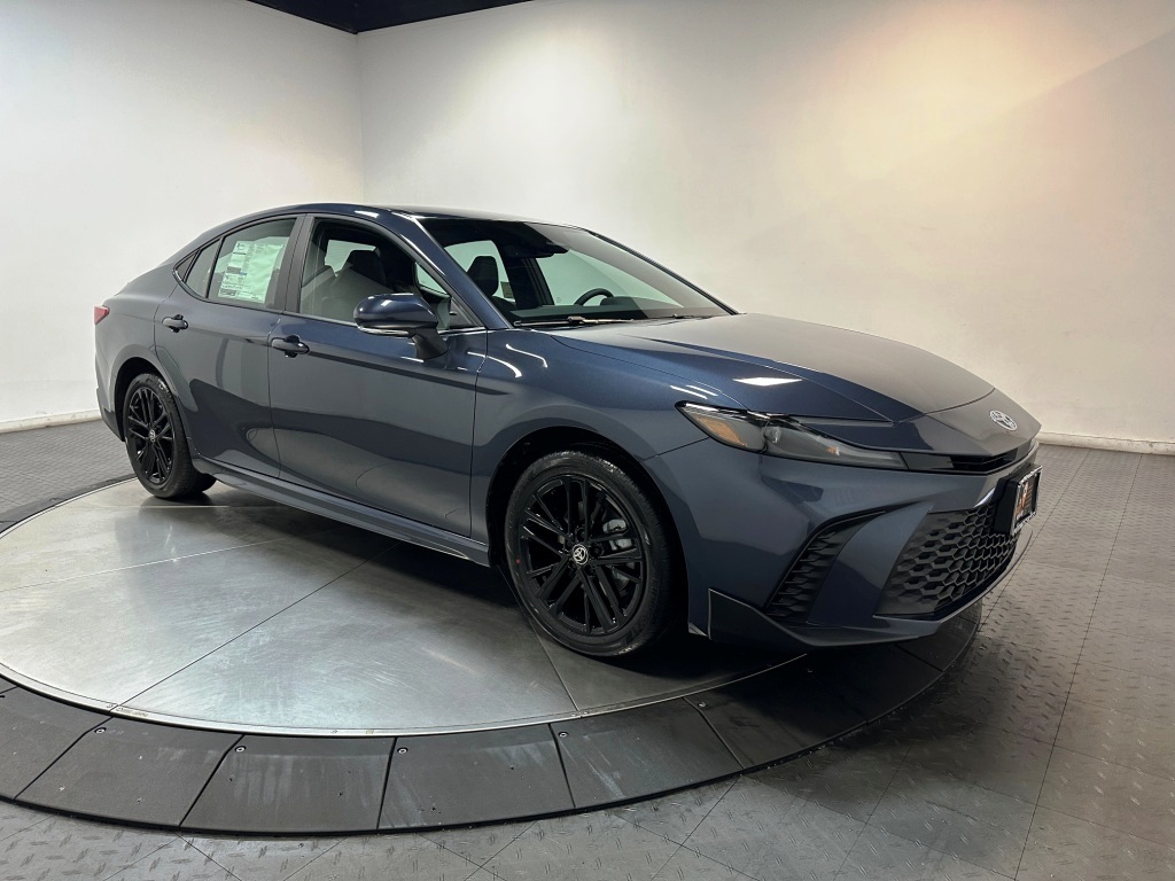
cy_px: 440
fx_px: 815
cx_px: 588
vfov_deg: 56.8
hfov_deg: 71.6
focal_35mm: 24
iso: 250
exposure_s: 1/60
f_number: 1.78
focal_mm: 6.86
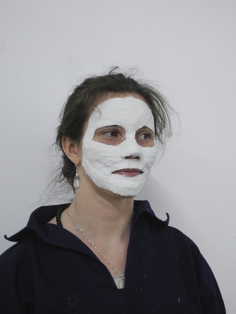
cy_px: 157
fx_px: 554
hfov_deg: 24.0
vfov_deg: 31.7
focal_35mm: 61
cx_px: 118
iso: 400
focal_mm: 13
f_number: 3.5
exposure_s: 1/25
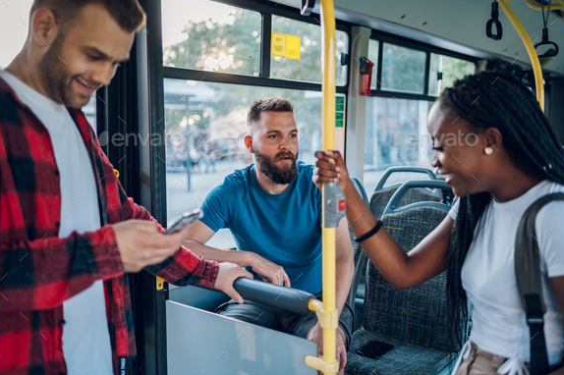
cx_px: 284
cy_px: 185
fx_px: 564
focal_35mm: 36
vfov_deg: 36.8
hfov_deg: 53.2
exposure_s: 1/250
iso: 320
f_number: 1.8
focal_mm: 35
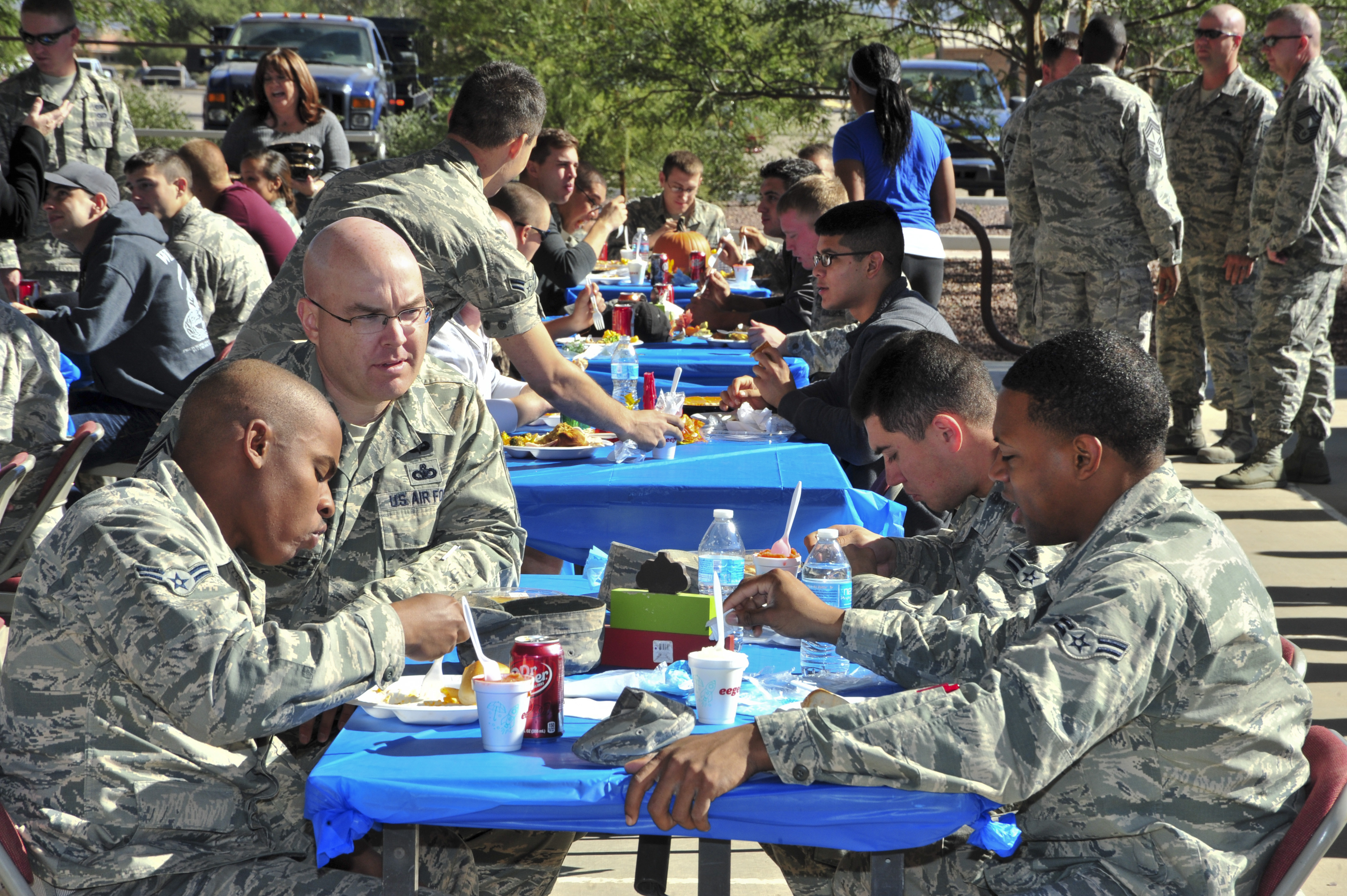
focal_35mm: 102
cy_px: 448
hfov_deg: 20.0
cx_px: 674
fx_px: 3814
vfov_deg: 13.4
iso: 640
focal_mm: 102
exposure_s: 1/250
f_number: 20
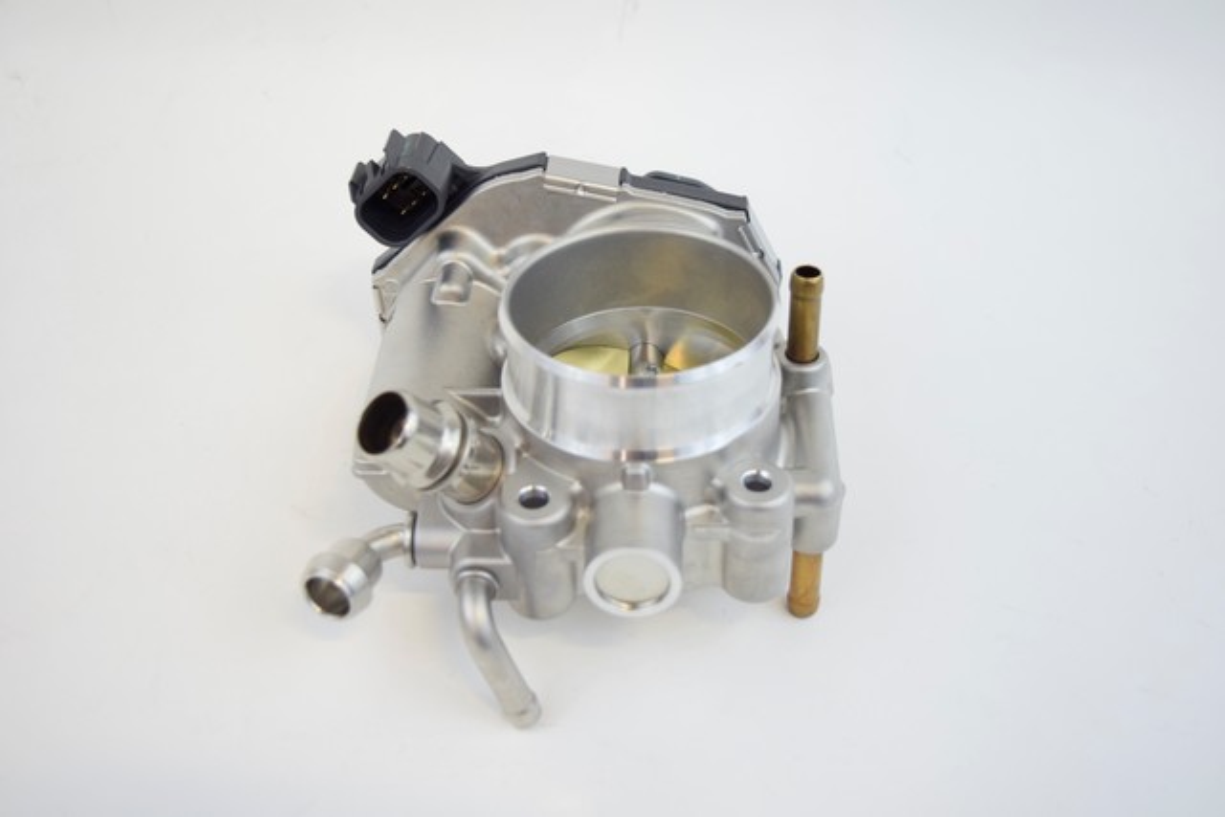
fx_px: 1480
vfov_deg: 30.9
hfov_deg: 45.0
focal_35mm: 44
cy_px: 408
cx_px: 612
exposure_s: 1/60
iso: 800
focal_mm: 29
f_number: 4.2
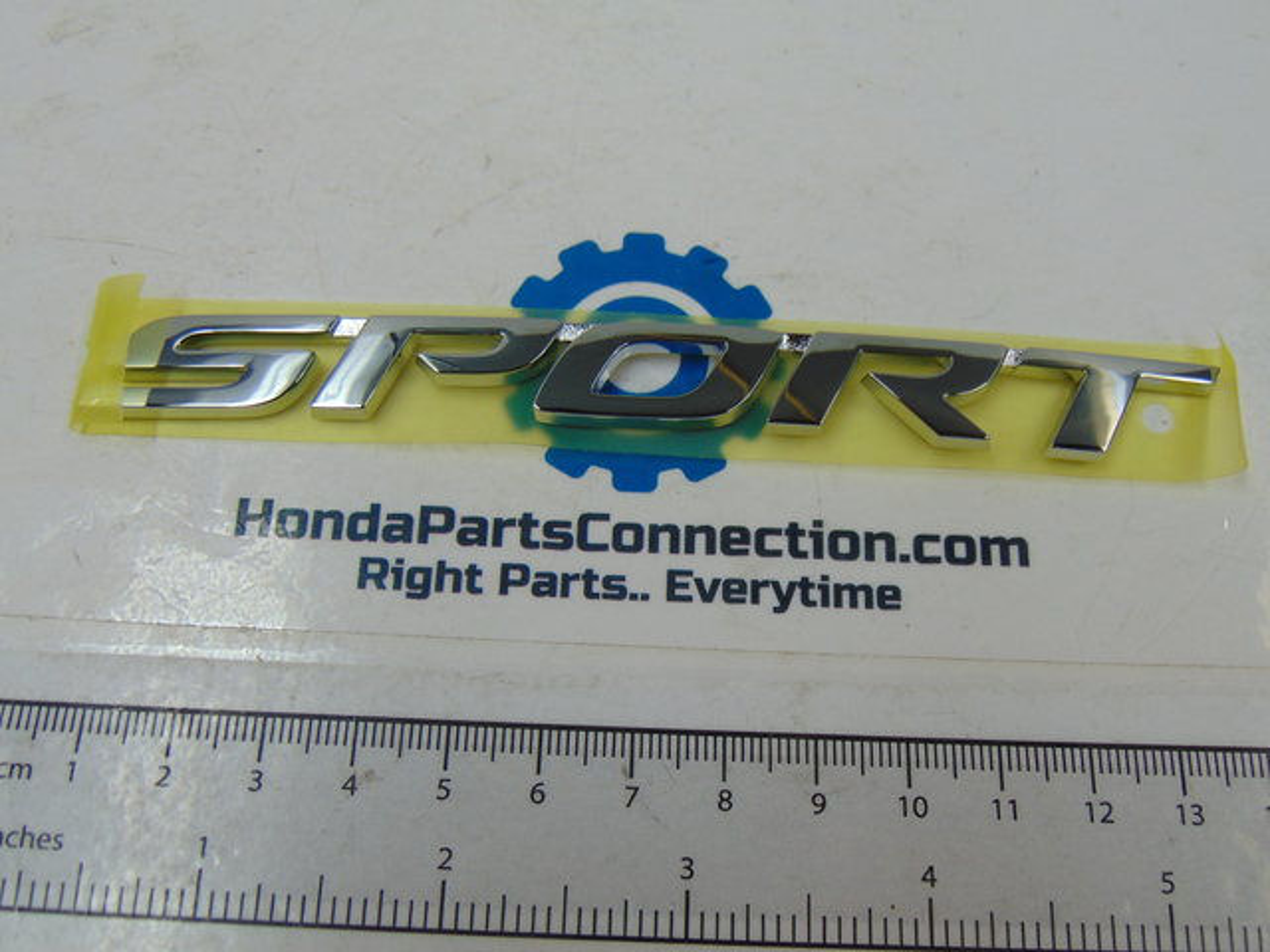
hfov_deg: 52.6
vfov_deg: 40.7
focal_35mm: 35
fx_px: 1284
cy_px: 476
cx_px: 635
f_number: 3.2
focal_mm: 6.3
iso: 80
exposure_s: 1/40
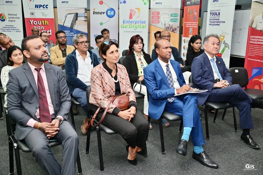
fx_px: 255
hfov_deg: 54.5
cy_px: 88
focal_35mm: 35
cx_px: 132
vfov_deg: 37.8
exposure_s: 1/200
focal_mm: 35
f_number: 5.6
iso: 1000
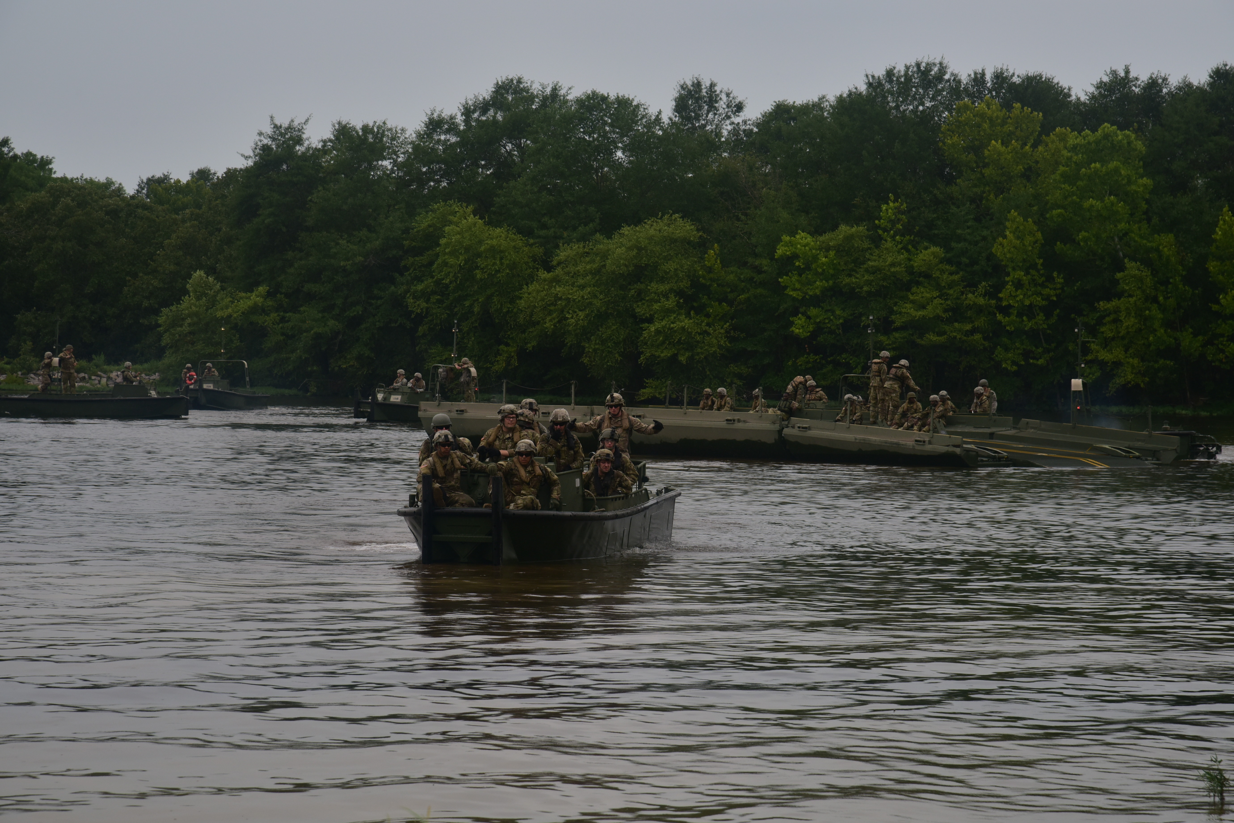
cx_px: 617
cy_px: 412
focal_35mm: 120
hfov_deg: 17.1
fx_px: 4113
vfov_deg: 11.4
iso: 320
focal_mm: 120
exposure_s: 1/320
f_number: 10
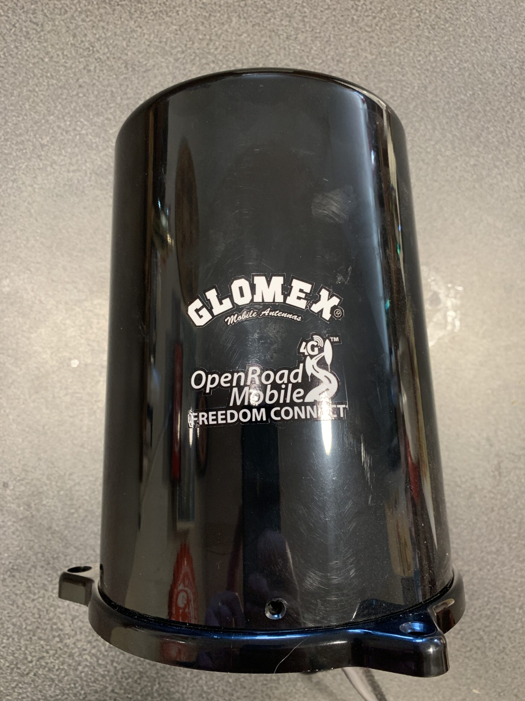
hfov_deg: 53.1
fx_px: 526
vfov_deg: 67.3
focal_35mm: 26
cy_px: 350
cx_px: 262
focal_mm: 4.25
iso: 320
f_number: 1.8
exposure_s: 1/60
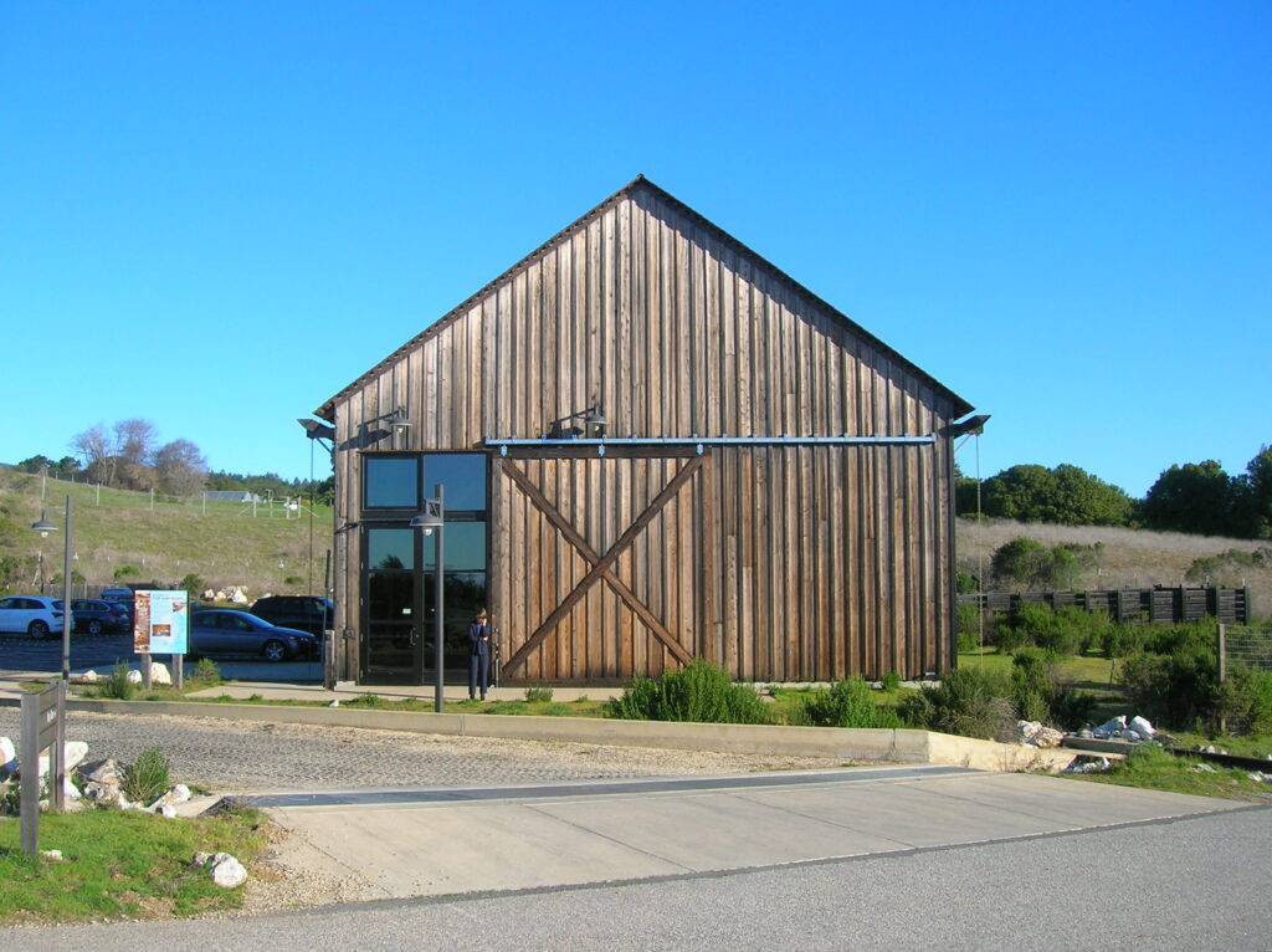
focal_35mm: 34
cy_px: 476
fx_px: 1248
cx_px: 636
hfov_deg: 54.0
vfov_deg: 41.7
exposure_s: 1/283
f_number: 4.9
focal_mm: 5.7
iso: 50
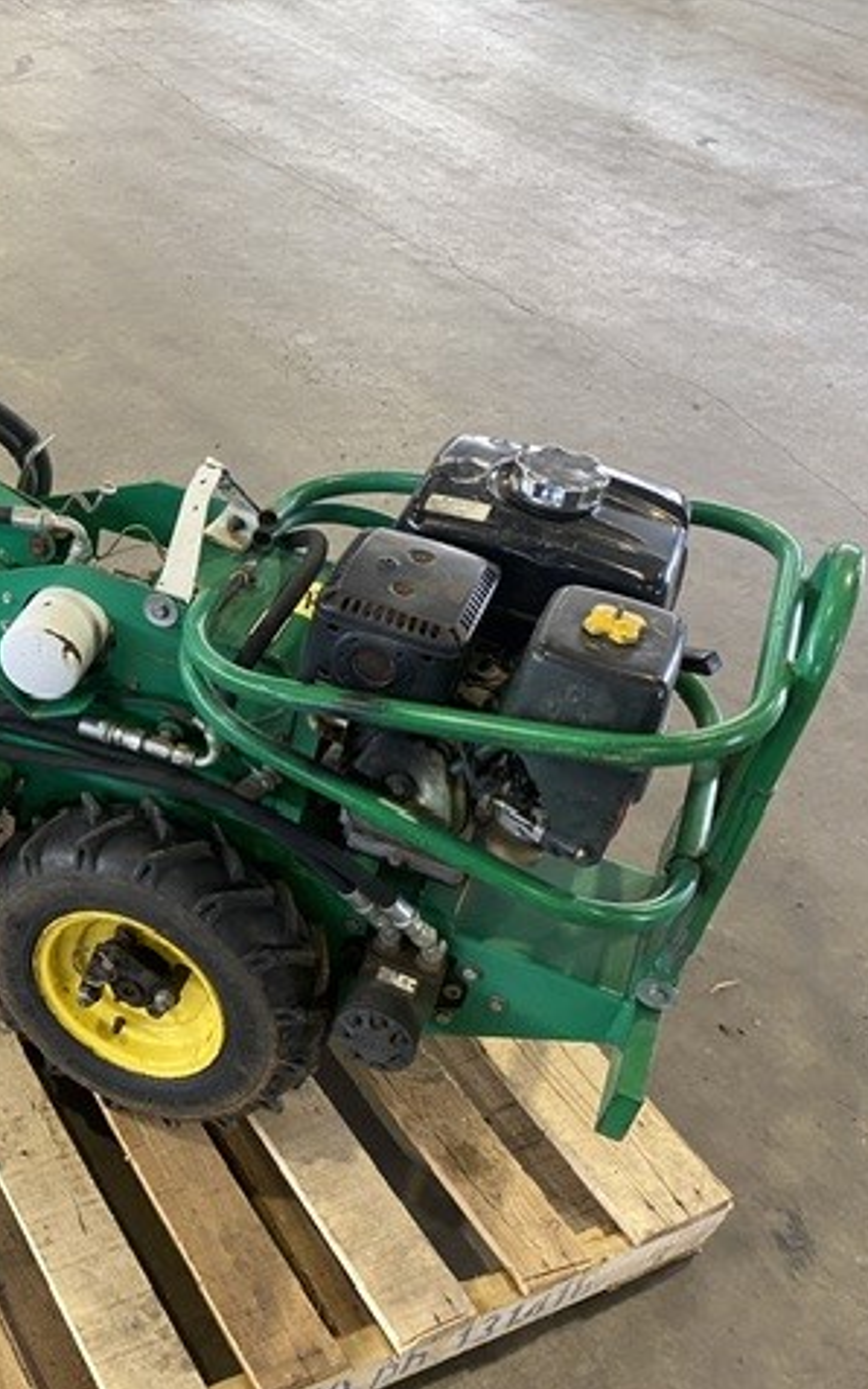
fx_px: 1401
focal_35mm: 37
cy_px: 696
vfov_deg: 52.8
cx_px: -32
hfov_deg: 31.4
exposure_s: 1/60
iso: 200
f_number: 1.8
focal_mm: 4.25
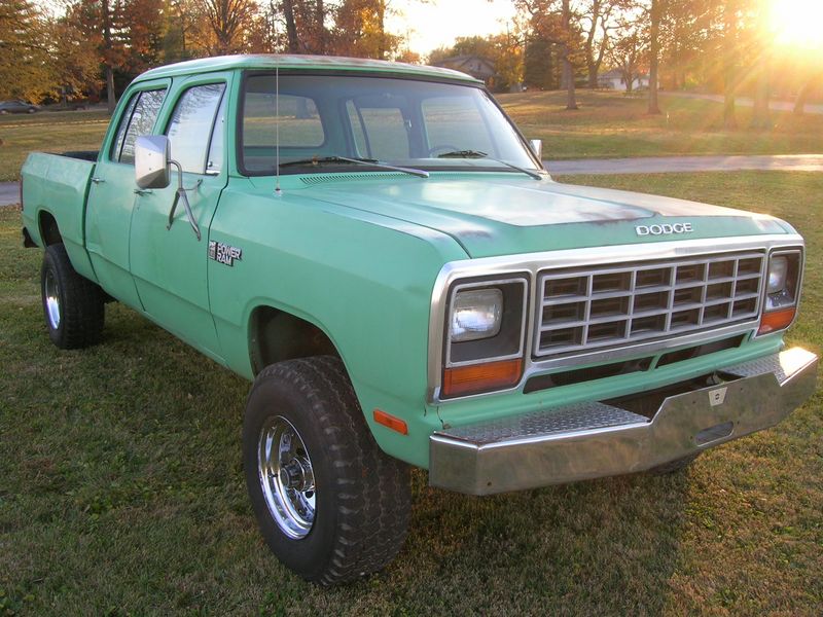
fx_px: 808
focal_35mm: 34
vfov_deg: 41.8
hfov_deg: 54.0
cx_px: 412
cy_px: 308
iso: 50
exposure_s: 1/38.3
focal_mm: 5.7
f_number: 4.9
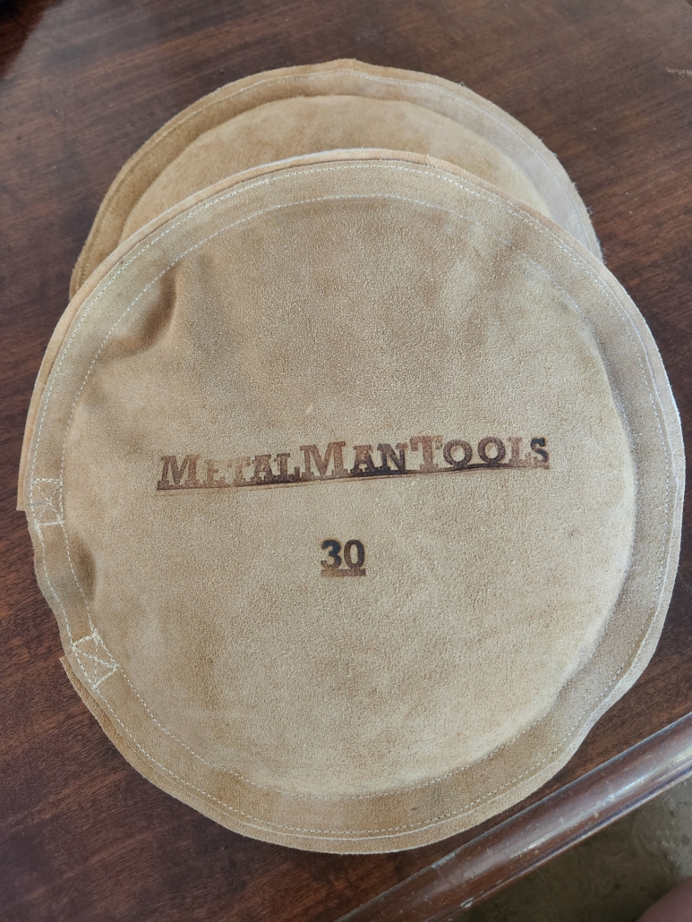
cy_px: 461
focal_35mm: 23
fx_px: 613
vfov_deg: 73.9
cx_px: 346
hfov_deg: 58.9
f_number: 1.8
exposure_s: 1/50
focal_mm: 5.4
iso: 640
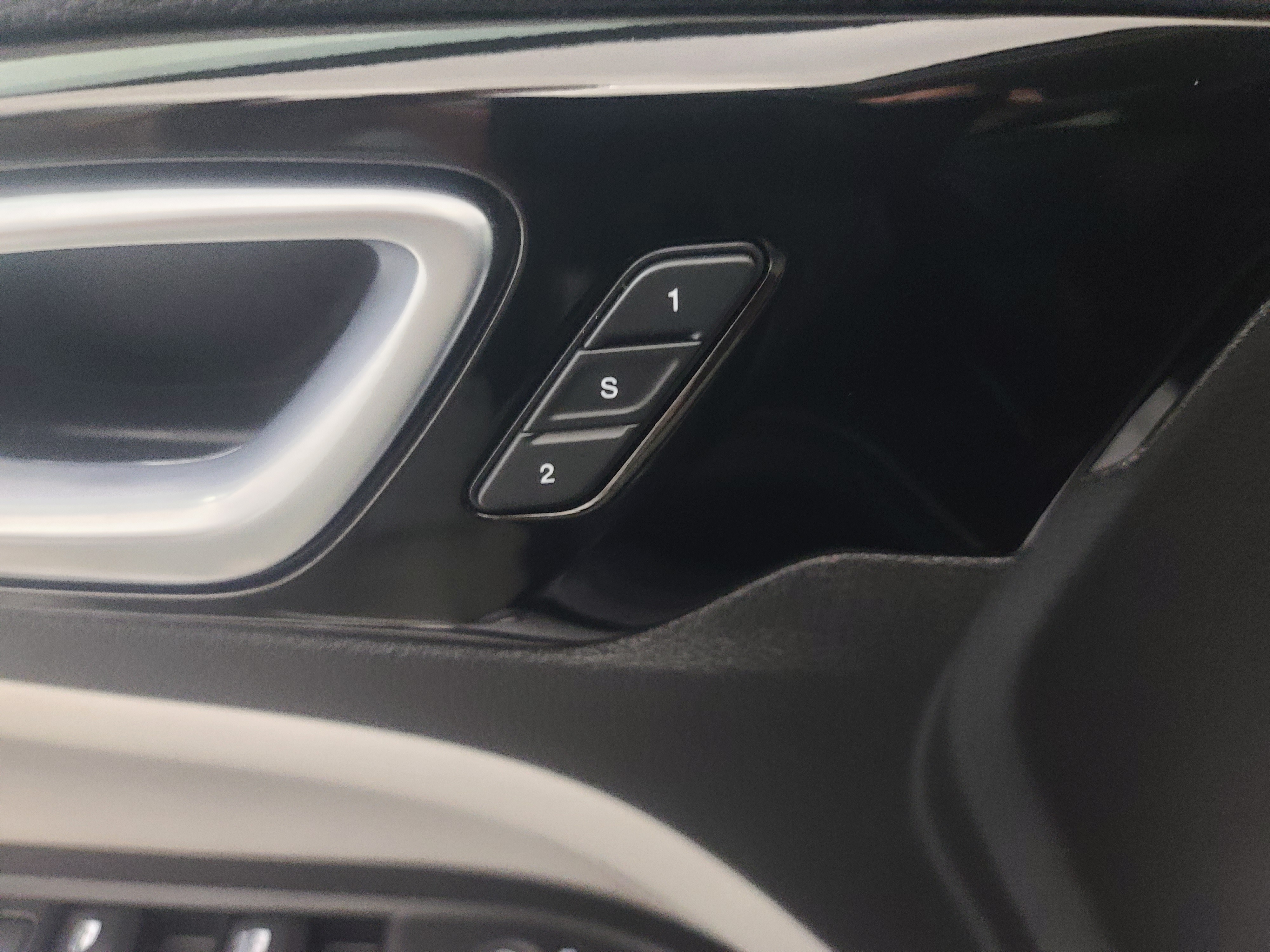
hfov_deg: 69.4
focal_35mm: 25
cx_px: 635
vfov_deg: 54.9
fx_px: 917
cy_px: 476
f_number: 1.8
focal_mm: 7
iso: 1000
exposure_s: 1/24
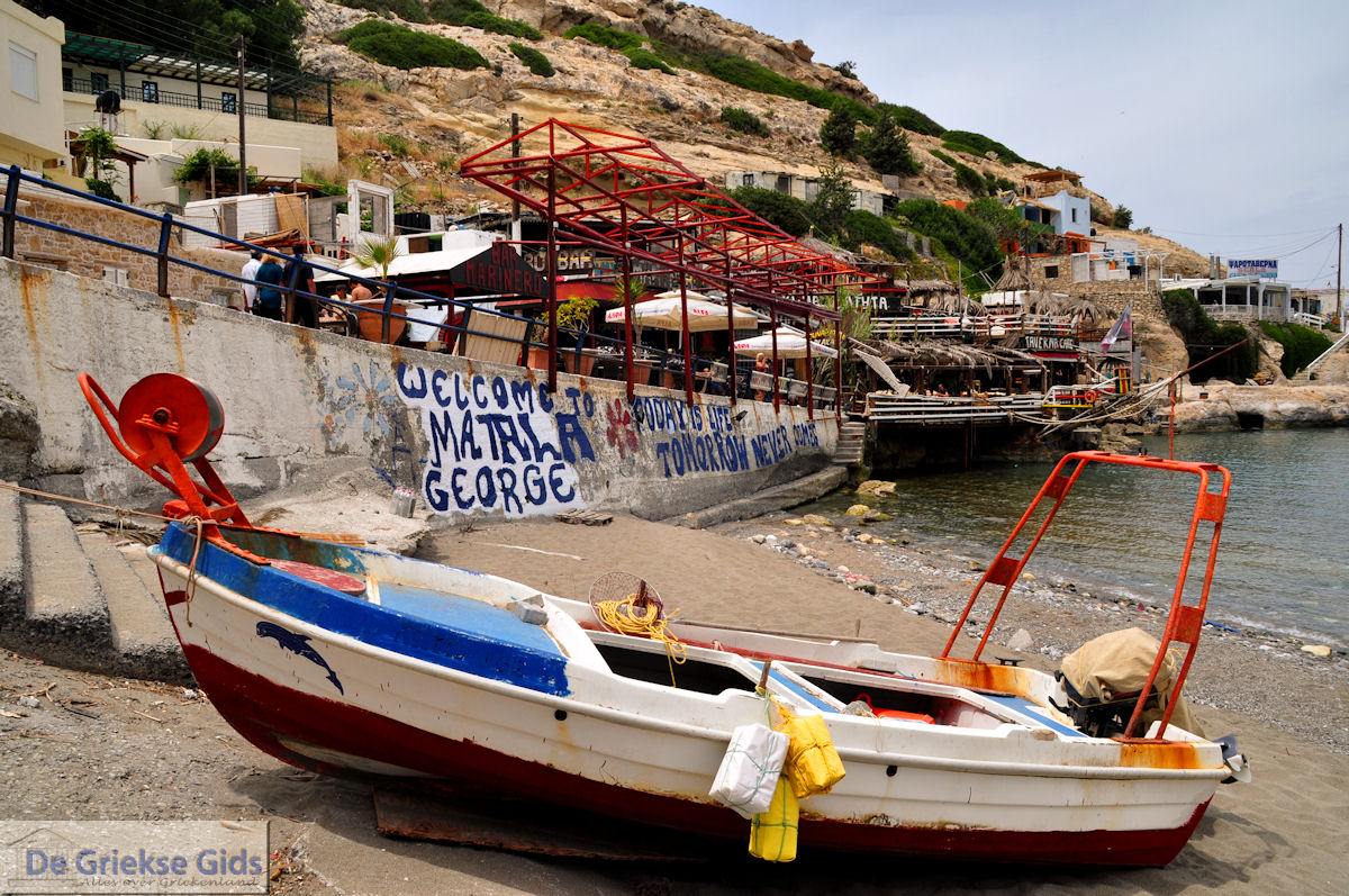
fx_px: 1011
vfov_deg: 47.8
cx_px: 674
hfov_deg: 67.4
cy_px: 448
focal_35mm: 27
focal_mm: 18
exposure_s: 1/320
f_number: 11
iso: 200
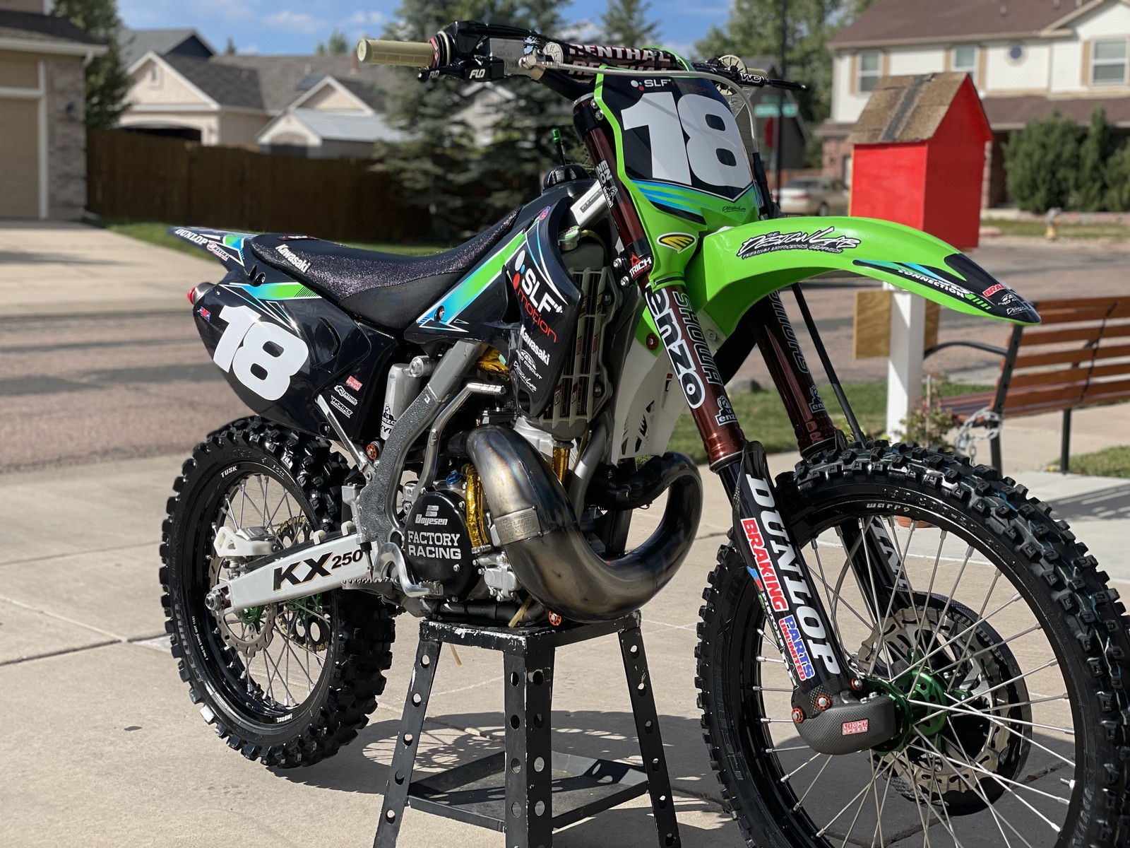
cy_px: 424
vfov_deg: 28.0
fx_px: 1697
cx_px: 565
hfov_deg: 36.8
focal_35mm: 52
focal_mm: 6
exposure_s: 1/2179
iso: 32
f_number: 2
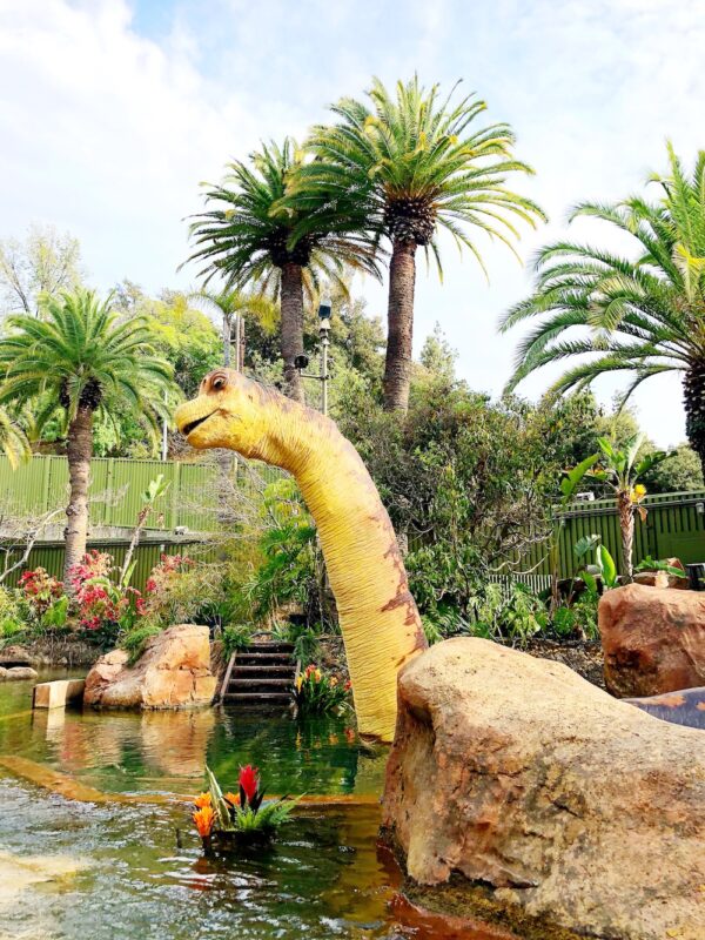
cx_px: 352
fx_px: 760
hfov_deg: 49.7
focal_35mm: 28
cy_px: 470
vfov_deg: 63.4
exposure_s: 1/1143
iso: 20
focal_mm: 4
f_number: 1.8
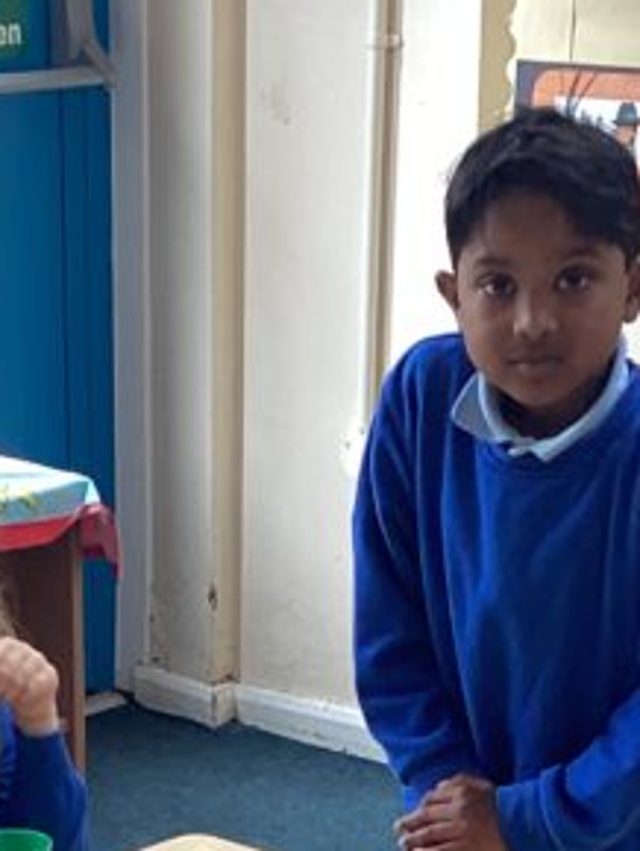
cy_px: 1366
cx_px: 217
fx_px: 2806
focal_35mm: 114
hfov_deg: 13.0
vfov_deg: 15.6
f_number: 2.4
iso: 80
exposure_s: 1/50
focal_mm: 3.3
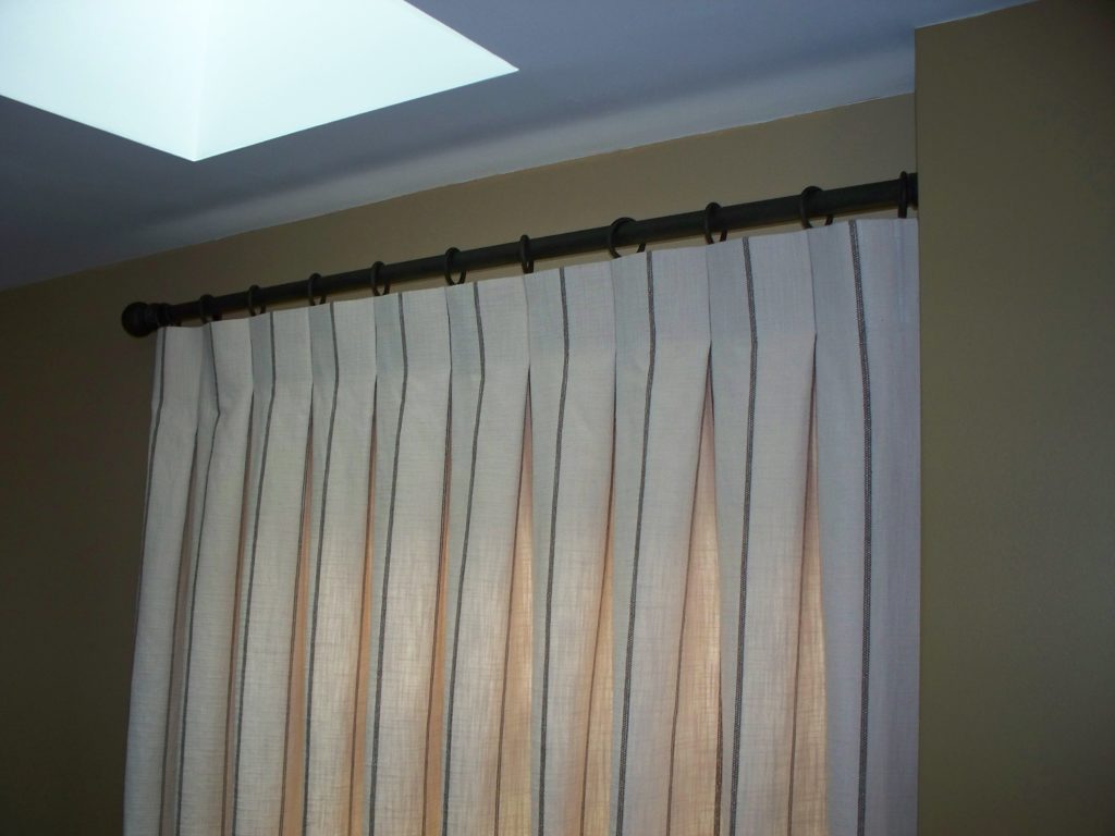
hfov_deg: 51.4
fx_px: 1160
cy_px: 418
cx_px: 558
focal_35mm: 36
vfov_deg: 39.7
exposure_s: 1/60
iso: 200
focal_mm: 7.54
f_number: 2.8
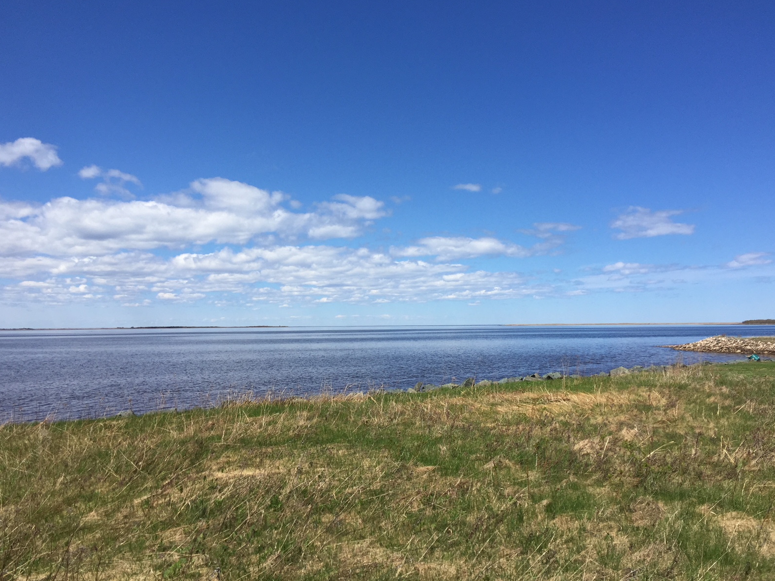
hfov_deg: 60.0
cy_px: 288
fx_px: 672
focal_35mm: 30
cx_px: 382
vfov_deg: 46.8
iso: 32
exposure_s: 1/3049
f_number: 2.2
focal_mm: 4.15
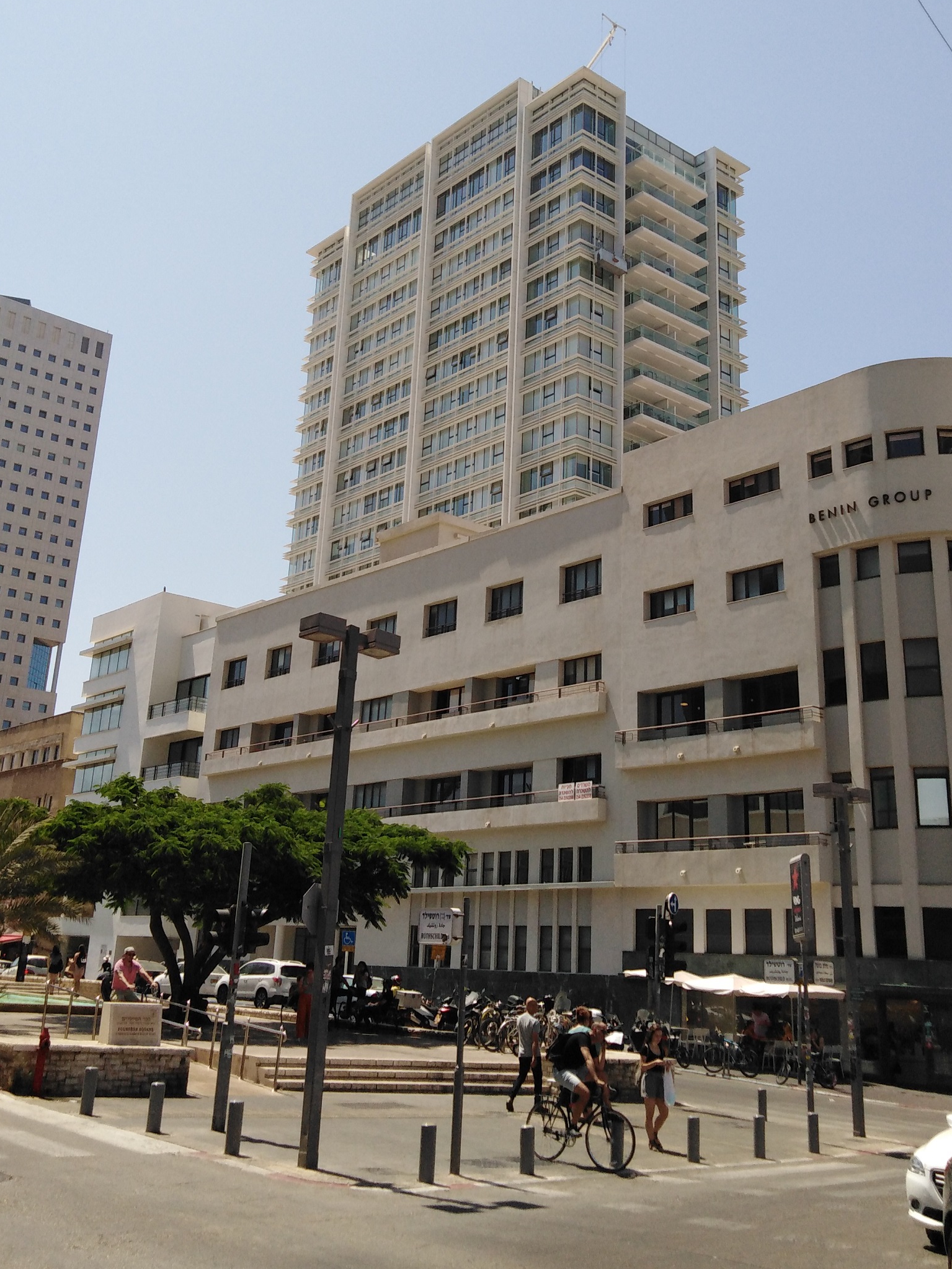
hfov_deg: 38.6
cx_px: 513
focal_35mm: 37
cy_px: 497
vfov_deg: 49.8
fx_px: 1356
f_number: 2.2
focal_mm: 3.46
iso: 101
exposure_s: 1/1234
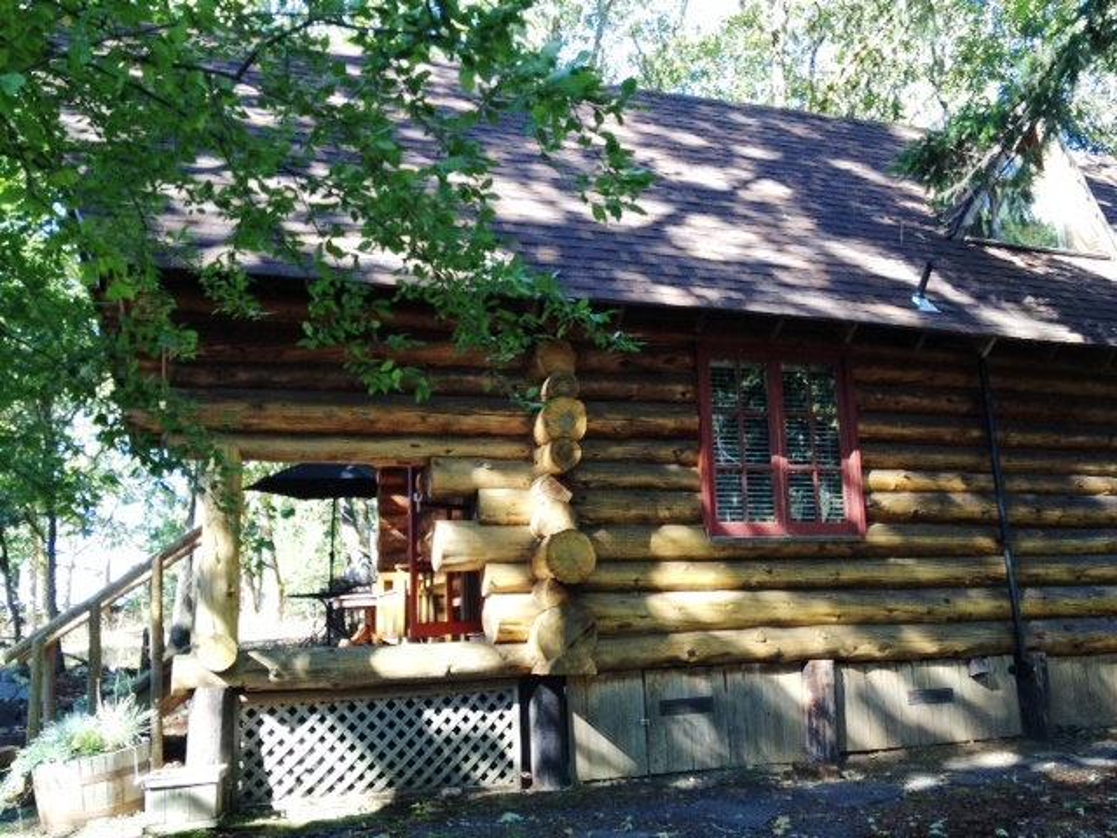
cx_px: 558
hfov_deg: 52.6
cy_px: 419
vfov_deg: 40.7
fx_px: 1129
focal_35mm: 35
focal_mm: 4.28
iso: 100
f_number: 2.4
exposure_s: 1/120
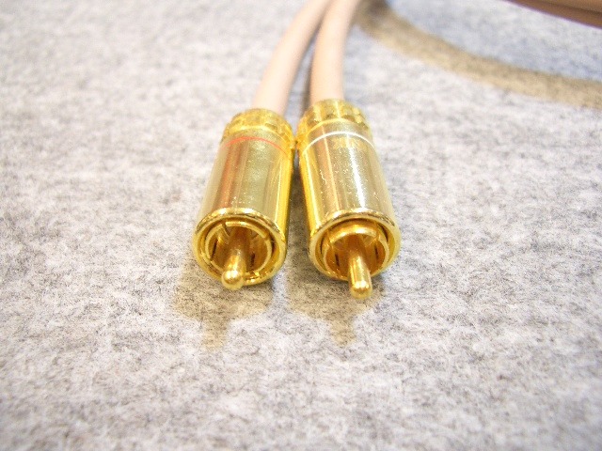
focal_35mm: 35
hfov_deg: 52.6
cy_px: 226
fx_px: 609
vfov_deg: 40.7
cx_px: 301
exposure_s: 1/13
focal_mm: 5.8
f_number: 2.6
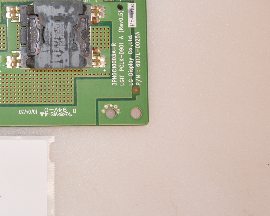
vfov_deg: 12.1
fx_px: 1015
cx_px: -88
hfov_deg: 14.5
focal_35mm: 127
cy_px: 62
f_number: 4
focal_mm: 26
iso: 800
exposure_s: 1/200
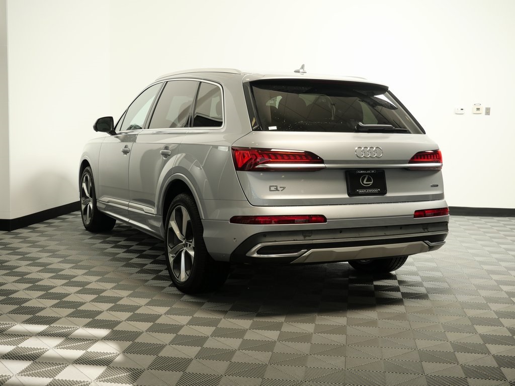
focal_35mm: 44
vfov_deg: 32.9
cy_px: 193
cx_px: 258
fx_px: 655
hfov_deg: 42.9
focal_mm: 22
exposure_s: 1/200
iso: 250
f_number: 5
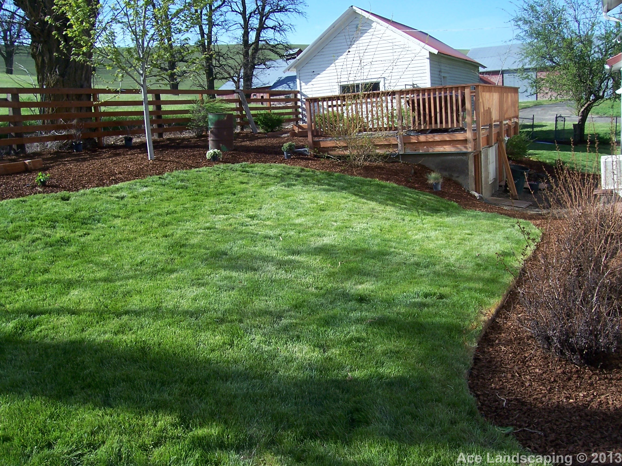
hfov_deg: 54.0
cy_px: 233
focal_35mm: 34
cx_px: 311
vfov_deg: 41.8
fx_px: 611
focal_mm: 5.6
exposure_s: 1/250
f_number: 5.6
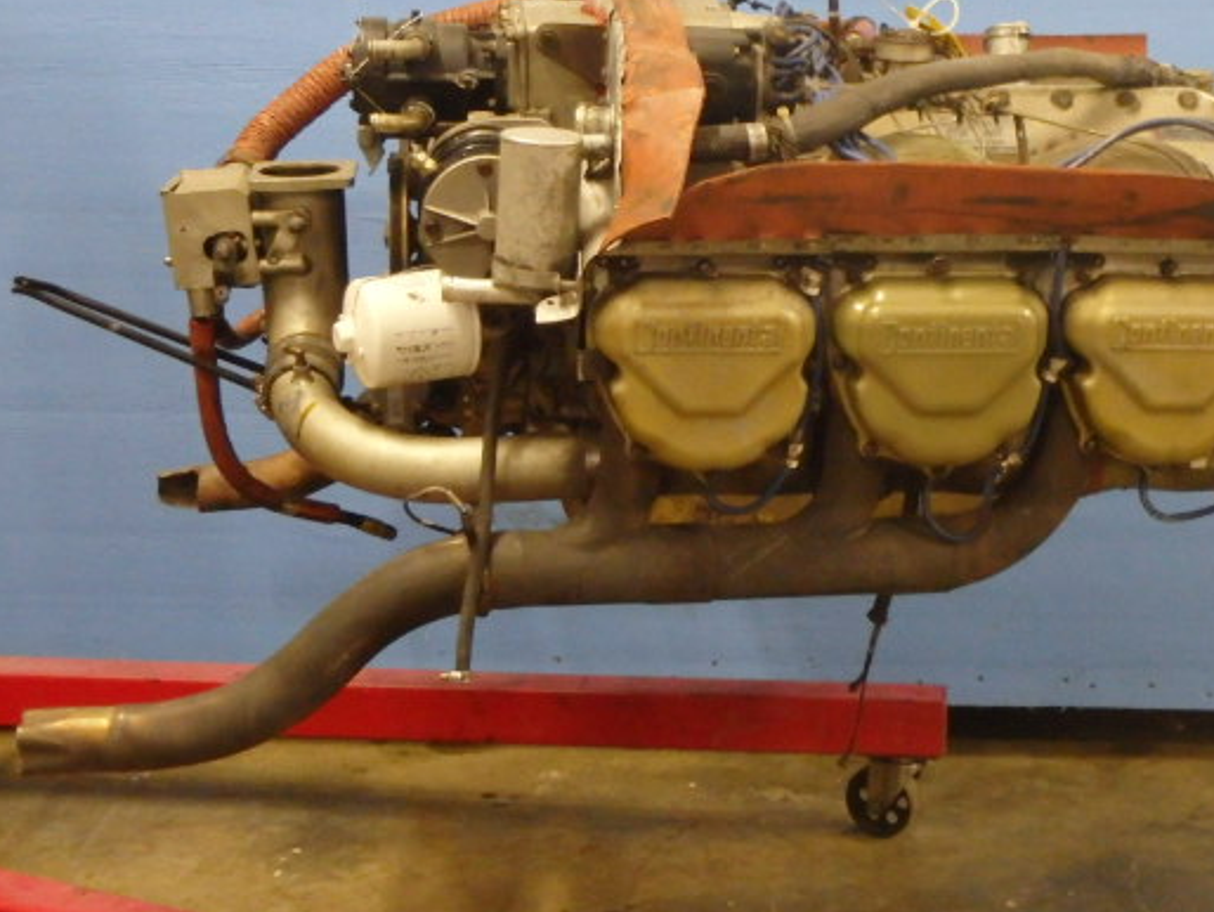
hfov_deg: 31.5
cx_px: 746
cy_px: 366
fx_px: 2140
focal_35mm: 61
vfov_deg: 24.0
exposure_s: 1/13
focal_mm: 8.8
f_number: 4.9
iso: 1600
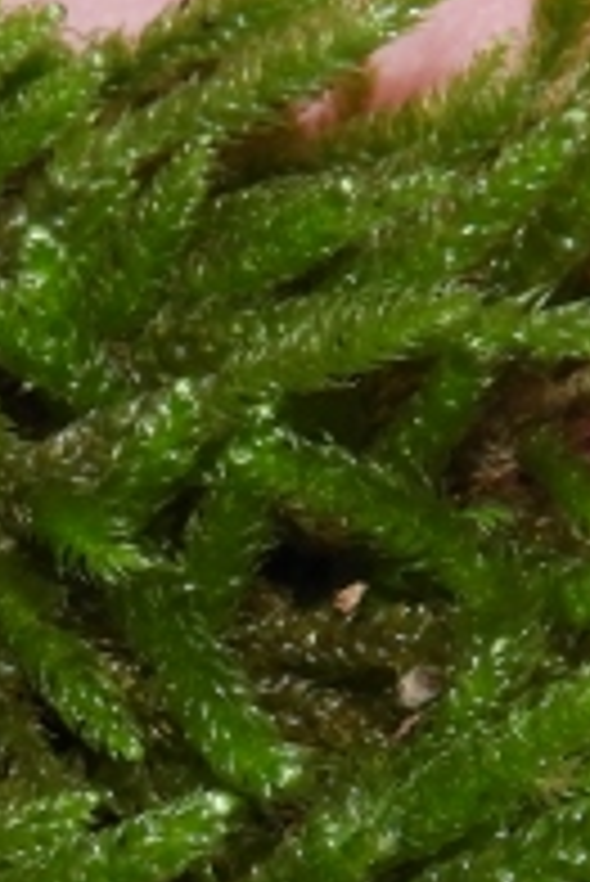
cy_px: 716
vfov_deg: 12.0
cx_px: -128
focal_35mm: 171
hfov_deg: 8.0
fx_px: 4196
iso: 200
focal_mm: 9.9
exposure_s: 1/30
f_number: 5
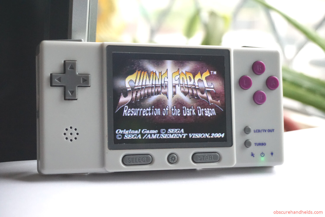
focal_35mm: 57
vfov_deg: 23.8
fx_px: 515
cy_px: 108
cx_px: 162
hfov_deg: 35.1
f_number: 5.6
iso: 3200
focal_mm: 38
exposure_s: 1/320
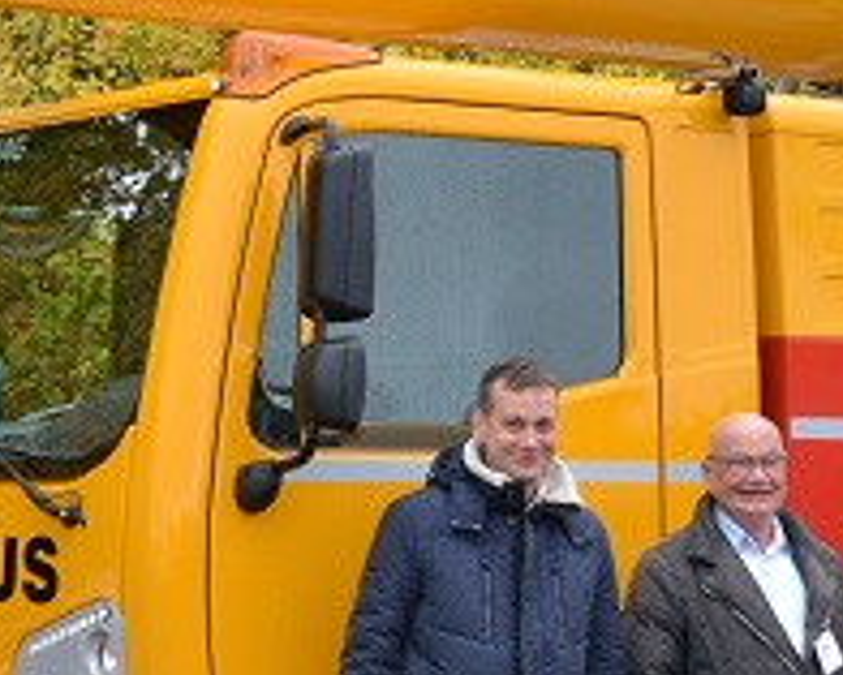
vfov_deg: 11.2
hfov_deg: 14.0
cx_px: 710
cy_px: 161
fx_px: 3420
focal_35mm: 137
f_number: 6.3
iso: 1000
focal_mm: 28
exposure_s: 1/160
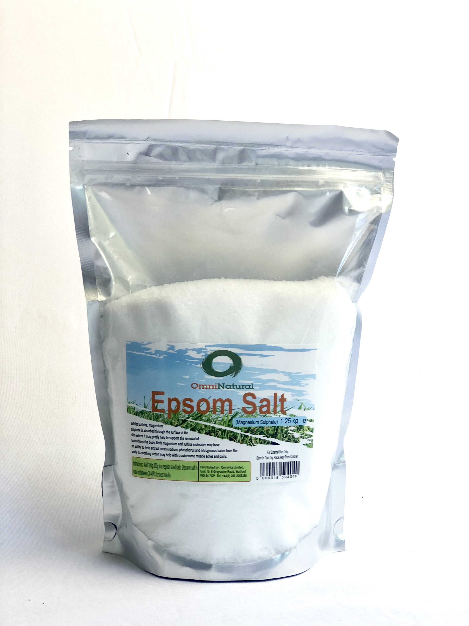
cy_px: 313
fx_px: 1030
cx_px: 234
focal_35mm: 57
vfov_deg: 33.8
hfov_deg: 25.7
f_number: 2.8
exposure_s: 1/100
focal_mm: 6.6
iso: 40
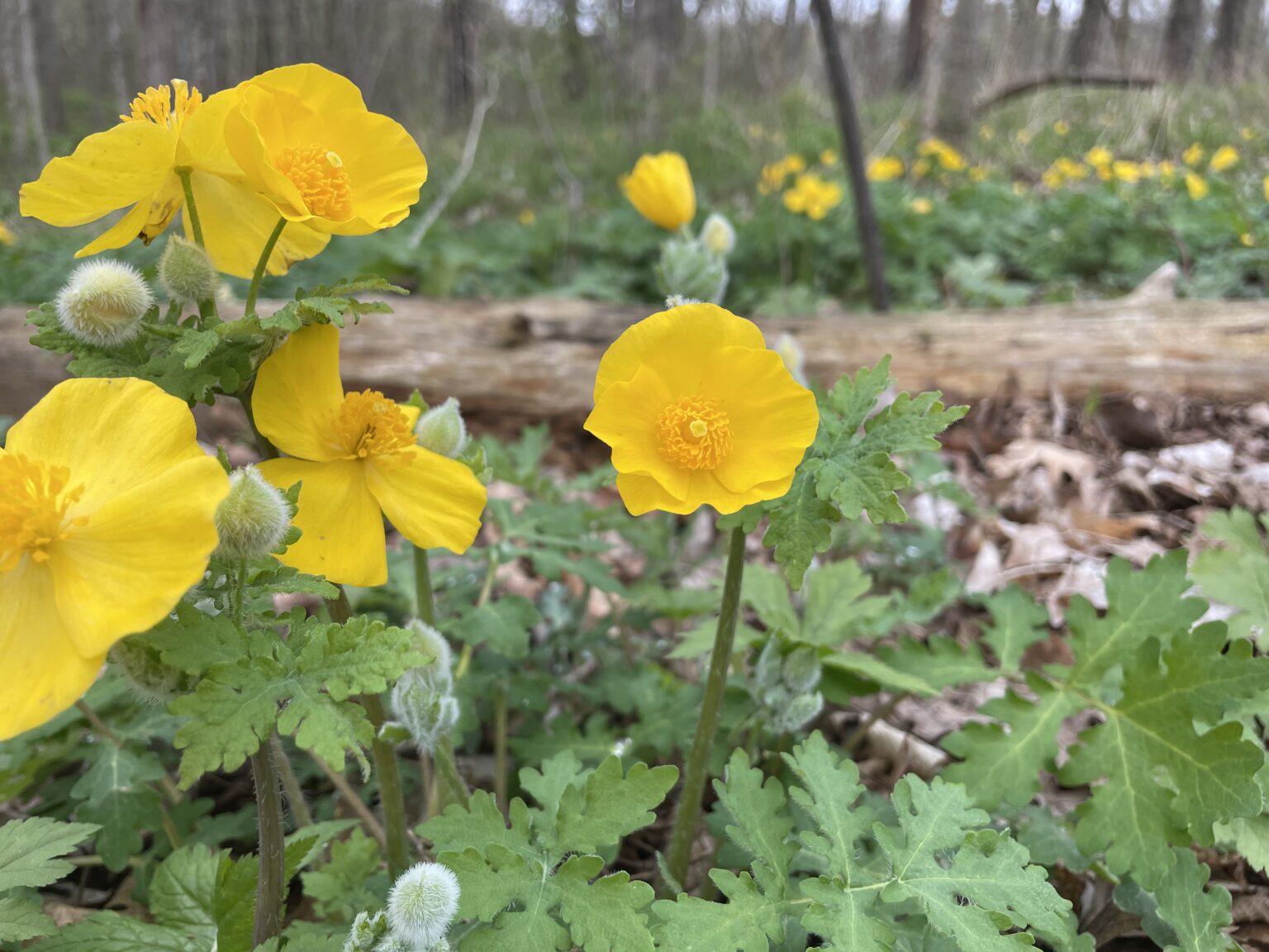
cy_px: 476
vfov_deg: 53.1
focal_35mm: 26
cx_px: 634
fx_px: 953
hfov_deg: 67.3
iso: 32
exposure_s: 1/326
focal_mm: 4.2
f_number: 1.6
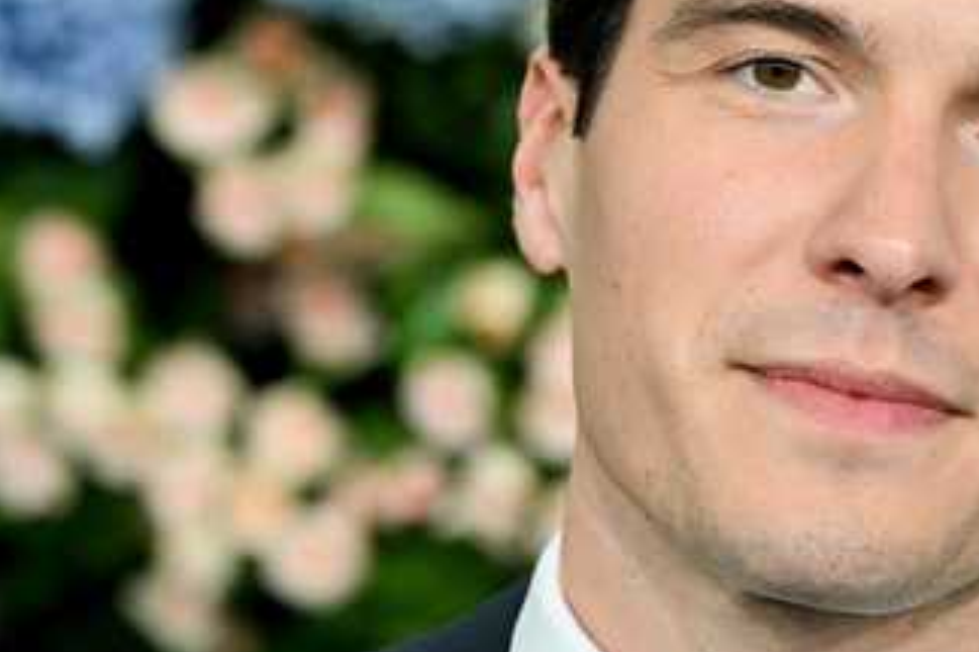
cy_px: 264
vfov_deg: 3.3
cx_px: 937
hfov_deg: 5.0
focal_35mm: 413
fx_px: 11225
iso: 1250
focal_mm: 185
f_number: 6.3
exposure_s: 1/160
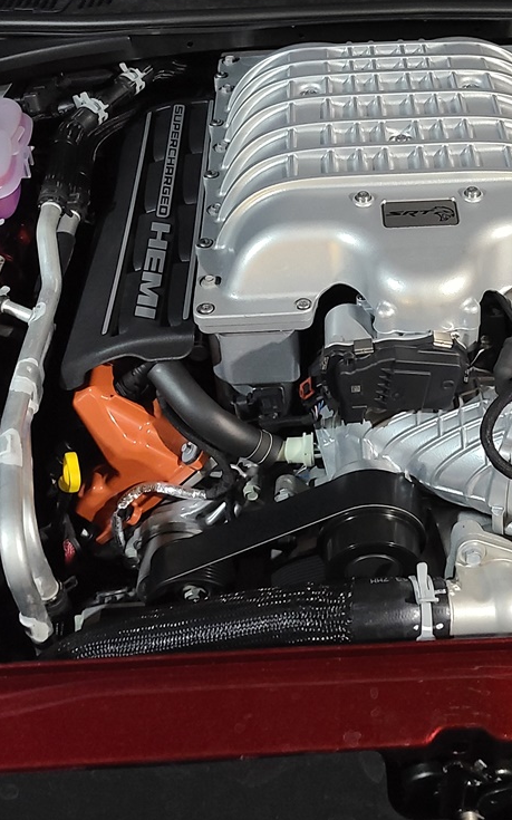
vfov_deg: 41.4
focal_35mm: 48
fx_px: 1072
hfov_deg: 26.5
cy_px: 289
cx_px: 388
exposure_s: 1/24
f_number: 1.8
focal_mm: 5.4
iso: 1250
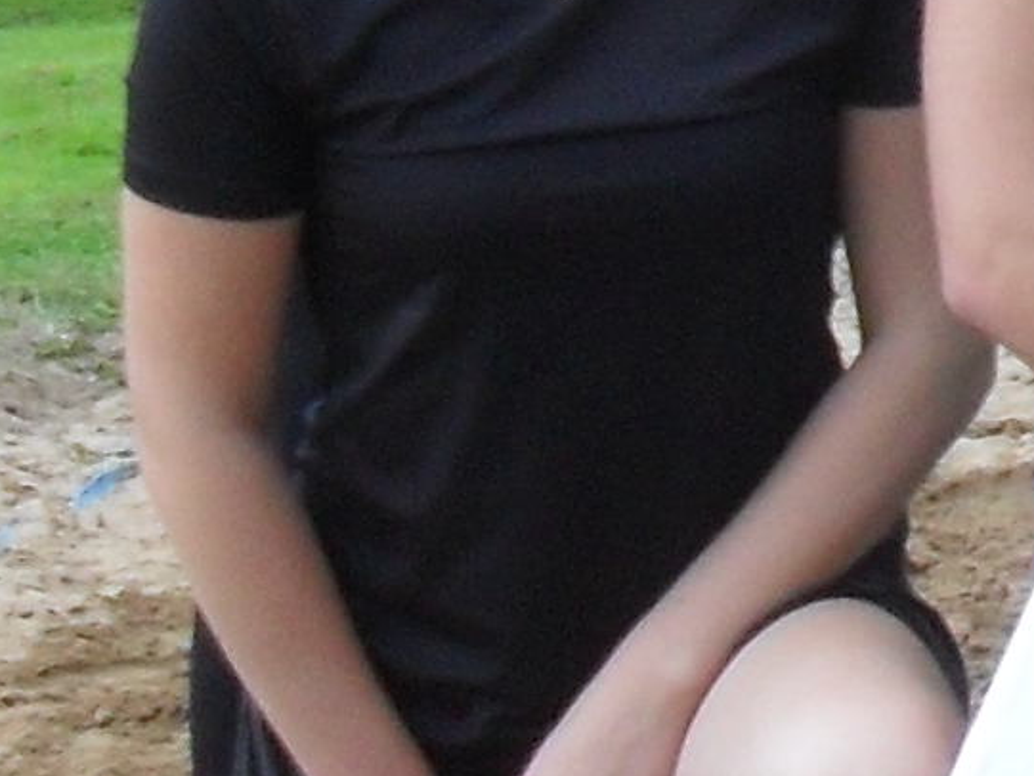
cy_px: -363
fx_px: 7051
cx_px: 2255
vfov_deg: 6.2
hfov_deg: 7.9
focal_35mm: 236
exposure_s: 1/45
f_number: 3.2
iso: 160
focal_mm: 6.3
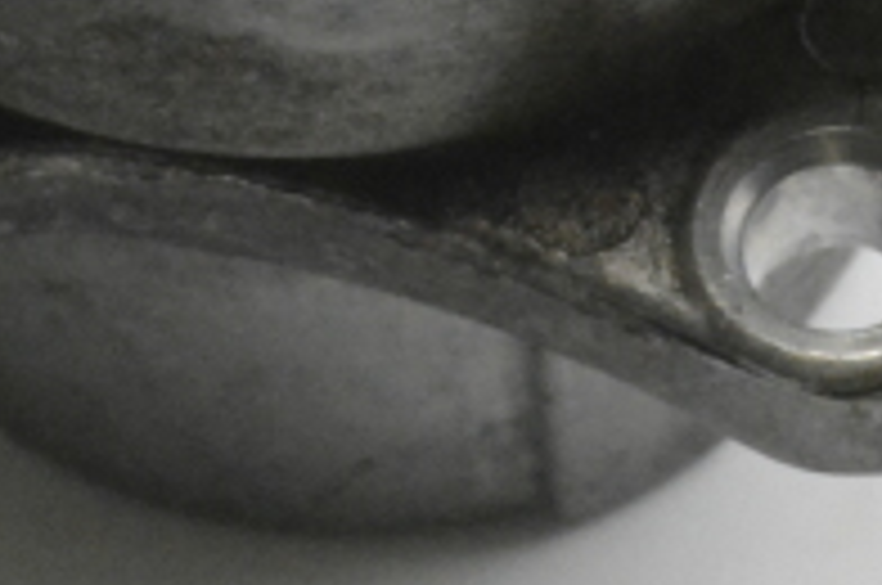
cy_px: -432
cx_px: 756
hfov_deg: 4.8
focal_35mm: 432
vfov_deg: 3.2
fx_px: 10557
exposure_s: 1/320
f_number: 9
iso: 6400
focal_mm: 55
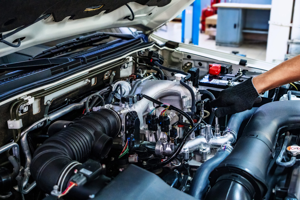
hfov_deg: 42.8
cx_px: 150
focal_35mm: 46
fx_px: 383
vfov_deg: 29.2
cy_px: 100
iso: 1600
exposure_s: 1/80
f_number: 4
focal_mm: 31
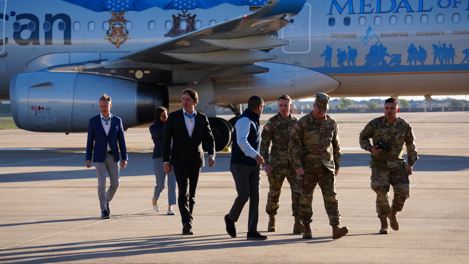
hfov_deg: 11.7
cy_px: 138
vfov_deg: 6.6
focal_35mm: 185
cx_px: 235
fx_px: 2295
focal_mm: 117
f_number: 6.3
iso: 100
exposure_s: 1/250
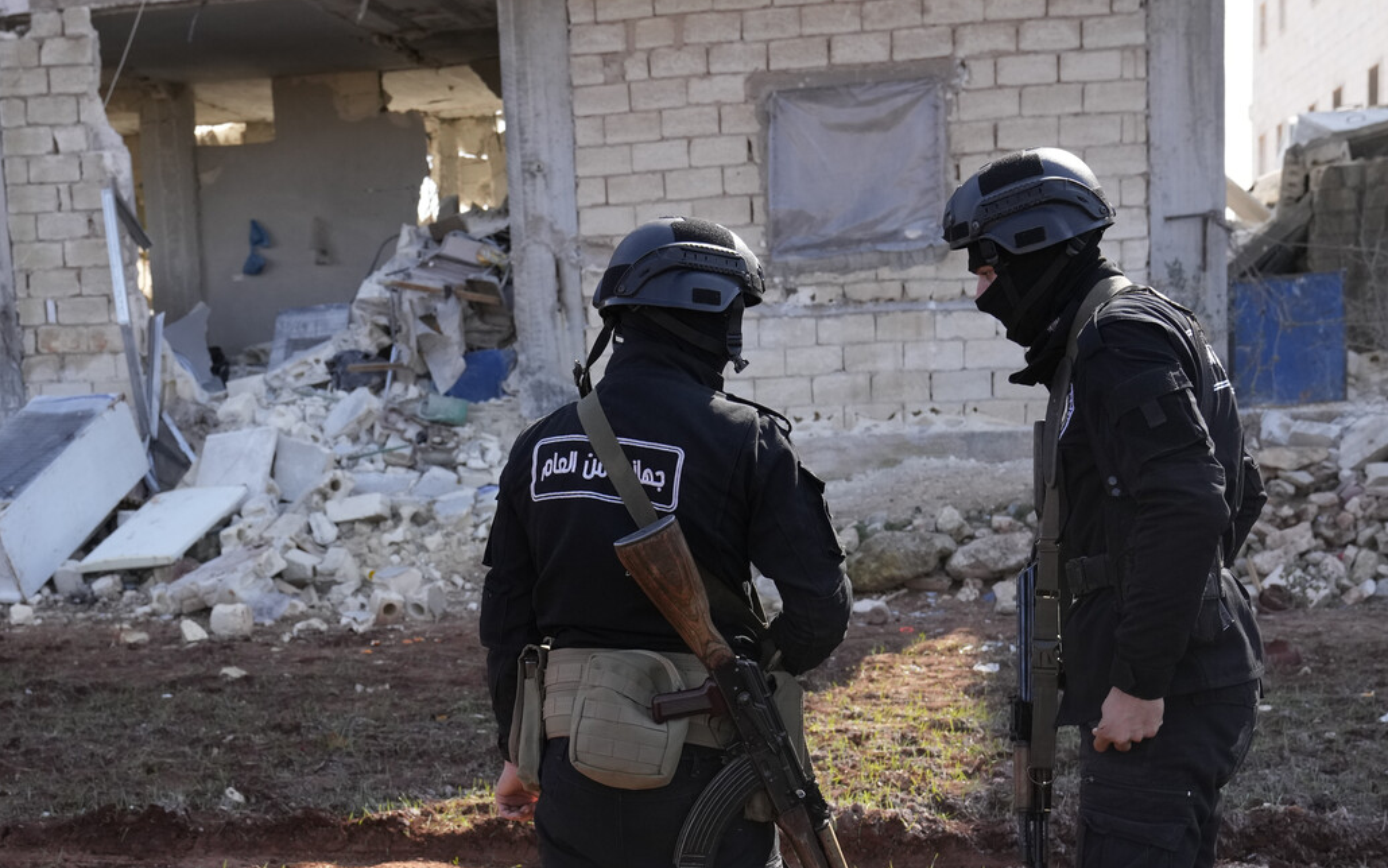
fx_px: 2156
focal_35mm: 57
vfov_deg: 22.4
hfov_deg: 35.5
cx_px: 516
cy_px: 704
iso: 800
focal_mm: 36
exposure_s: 1/1250
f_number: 5.6
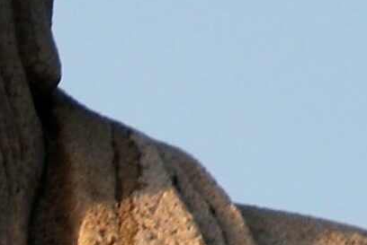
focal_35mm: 1269
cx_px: -231
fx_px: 12952
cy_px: 131
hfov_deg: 1.6
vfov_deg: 1.1
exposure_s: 1/320
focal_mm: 135
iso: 200
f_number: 5.6
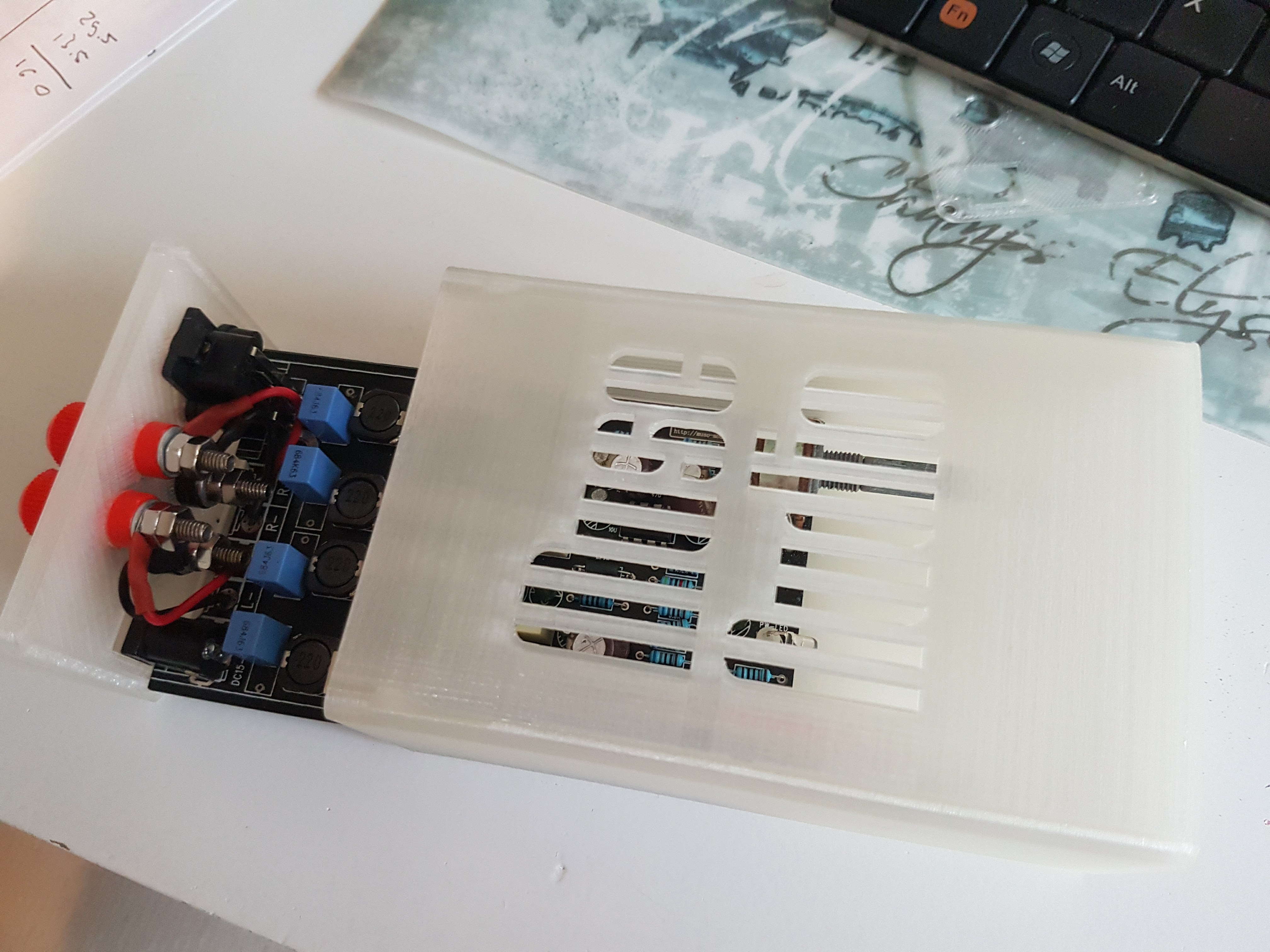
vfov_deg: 53.1
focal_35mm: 26
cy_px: 476
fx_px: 954
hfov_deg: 67.3
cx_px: 635
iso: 200
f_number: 1.7
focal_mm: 4.2
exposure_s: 1/60
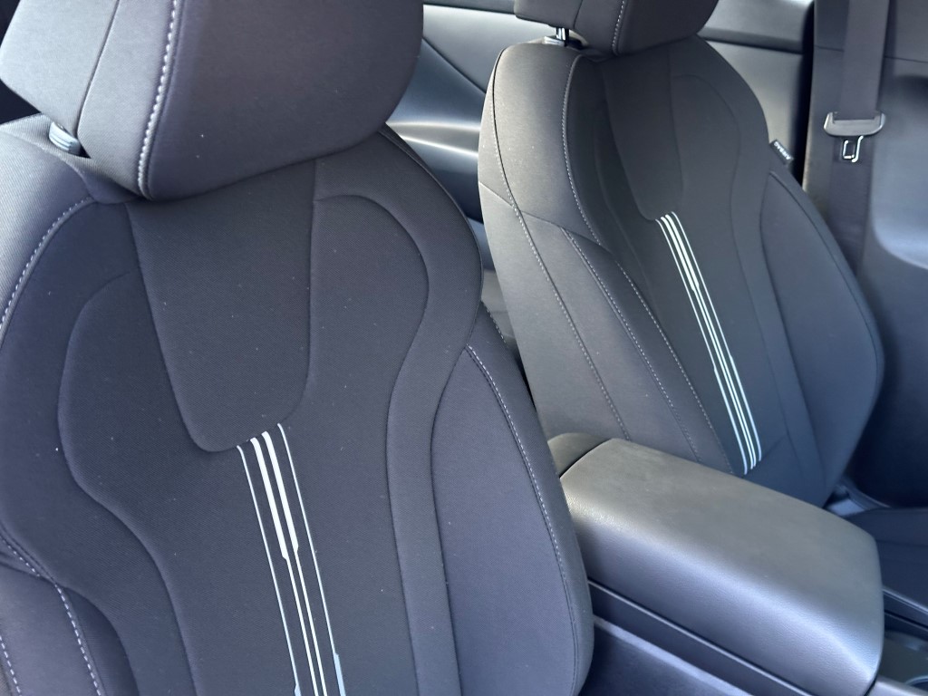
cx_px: 464
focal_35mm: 48
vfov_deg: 30.3
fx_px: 1287
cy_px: 348
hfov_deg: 39.7
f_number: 1.78
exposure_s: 1/60
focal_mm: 6.86
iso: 250
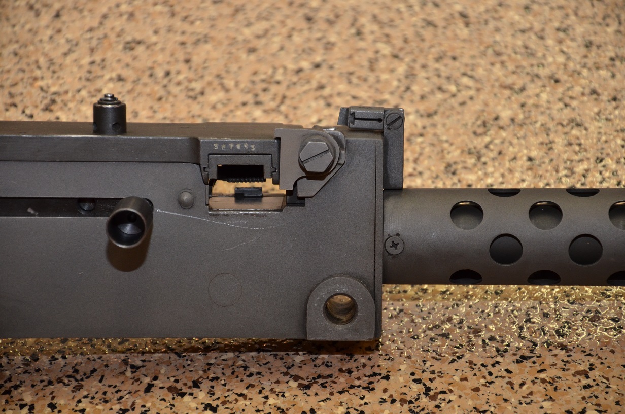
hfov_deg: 13.1
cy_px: 207
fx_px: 2729
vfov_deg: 8.7
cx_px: 312
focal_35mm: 158
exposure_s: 1/60
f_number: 5.6
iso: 800
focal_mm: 105
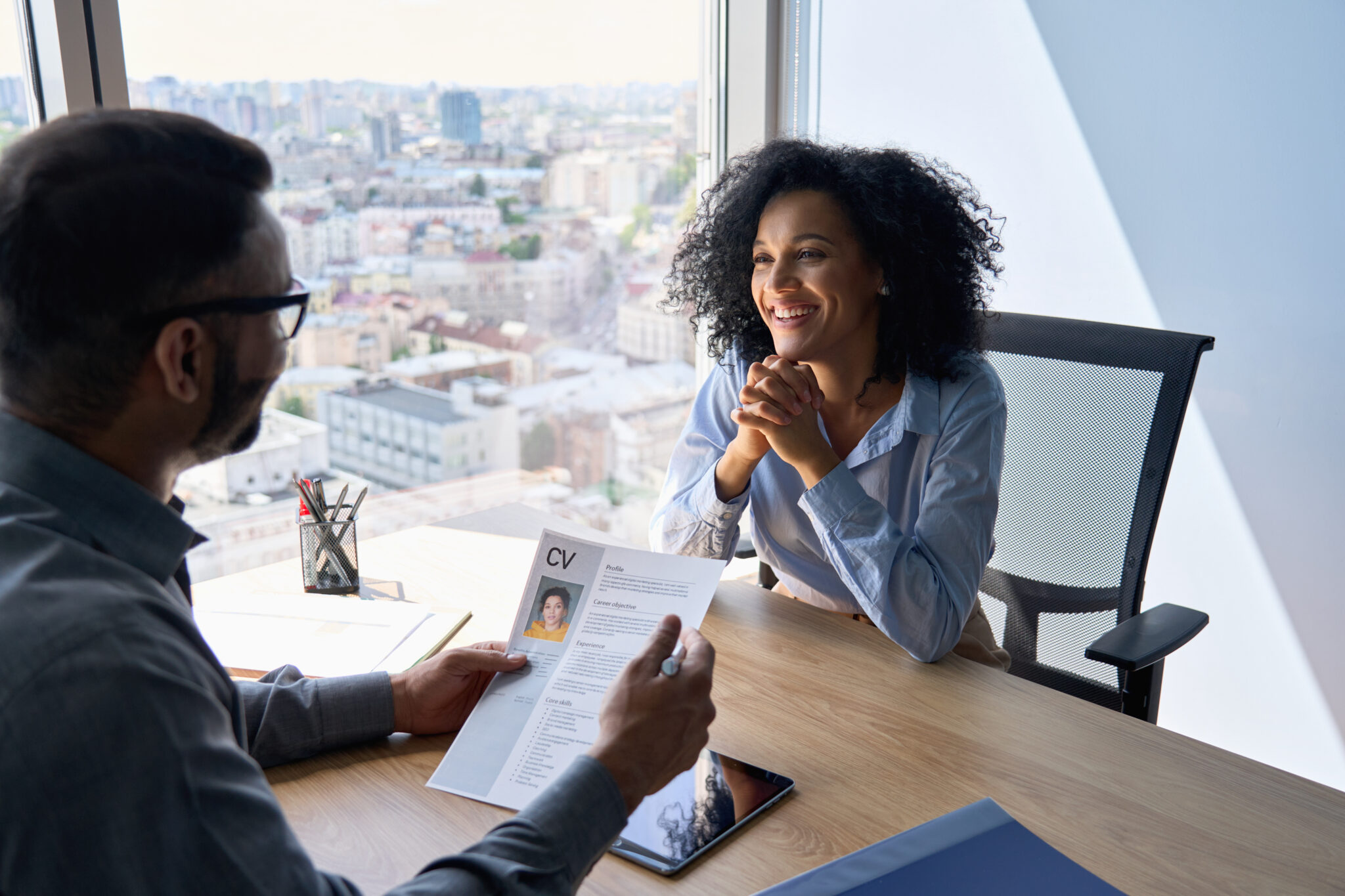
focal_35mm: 36
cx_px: 672
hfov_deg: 53.1
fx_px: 1345
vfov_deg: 36.9
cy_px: 448
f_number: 4
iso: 320
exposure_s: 1/250
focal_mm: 36
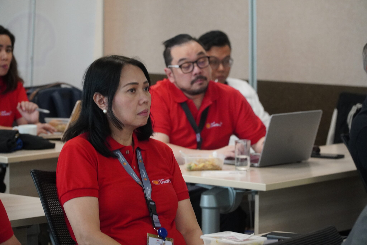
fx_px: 1514
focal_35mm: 148
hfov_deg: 13.8
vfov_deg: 9.2
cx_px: 184
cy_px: 122
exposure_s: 1/160
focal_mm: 99
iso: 2500
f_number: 4
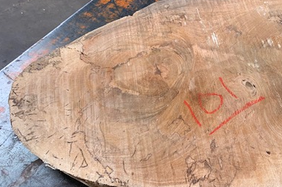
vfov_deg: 29.8
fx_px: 352
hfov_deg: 41.5
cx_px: 231
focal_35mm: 45
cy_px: 83
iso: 100
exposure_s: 1/94
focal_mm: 4.25
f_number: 1.8
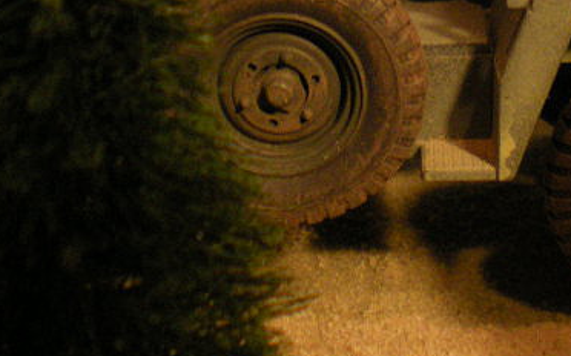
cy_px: -124
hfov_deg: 18.5
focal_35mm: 111
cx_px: 484
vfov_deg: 11.4
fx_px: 1726
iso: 200
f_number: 3.1
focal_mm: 6.3
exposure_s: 1/16.6
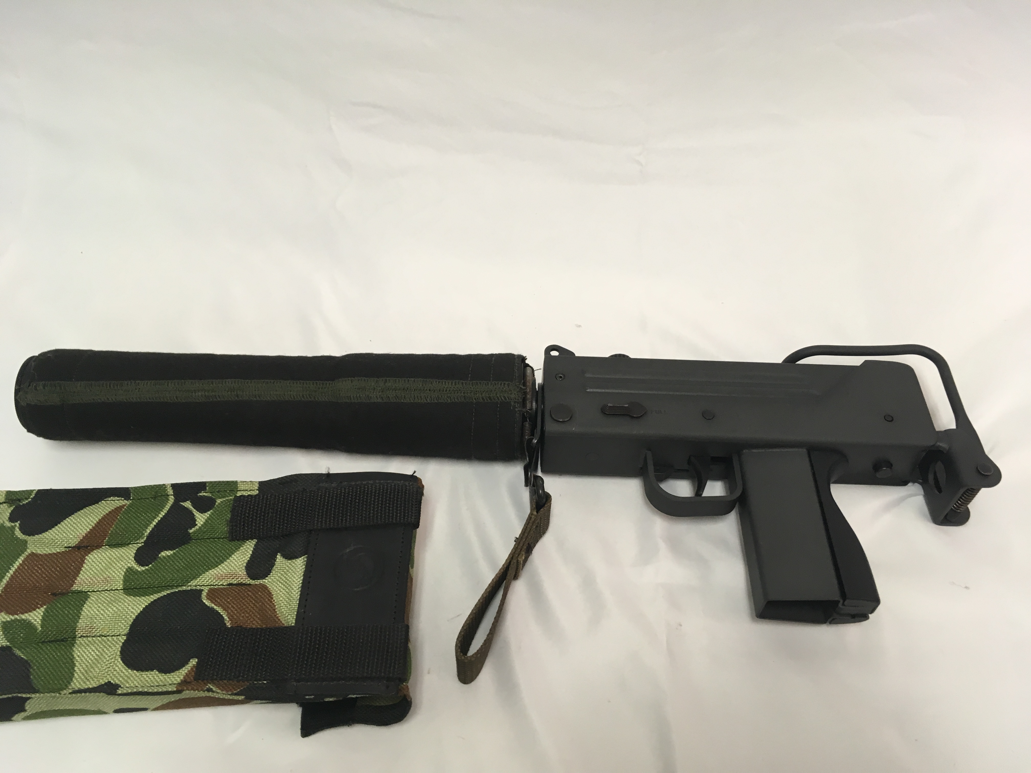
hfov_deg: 61.7
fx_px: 864
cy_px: 386
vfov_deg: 48.2
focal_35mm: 29
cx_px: 516
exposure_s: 1/30
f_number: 2.2
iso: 64
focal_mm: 4.15
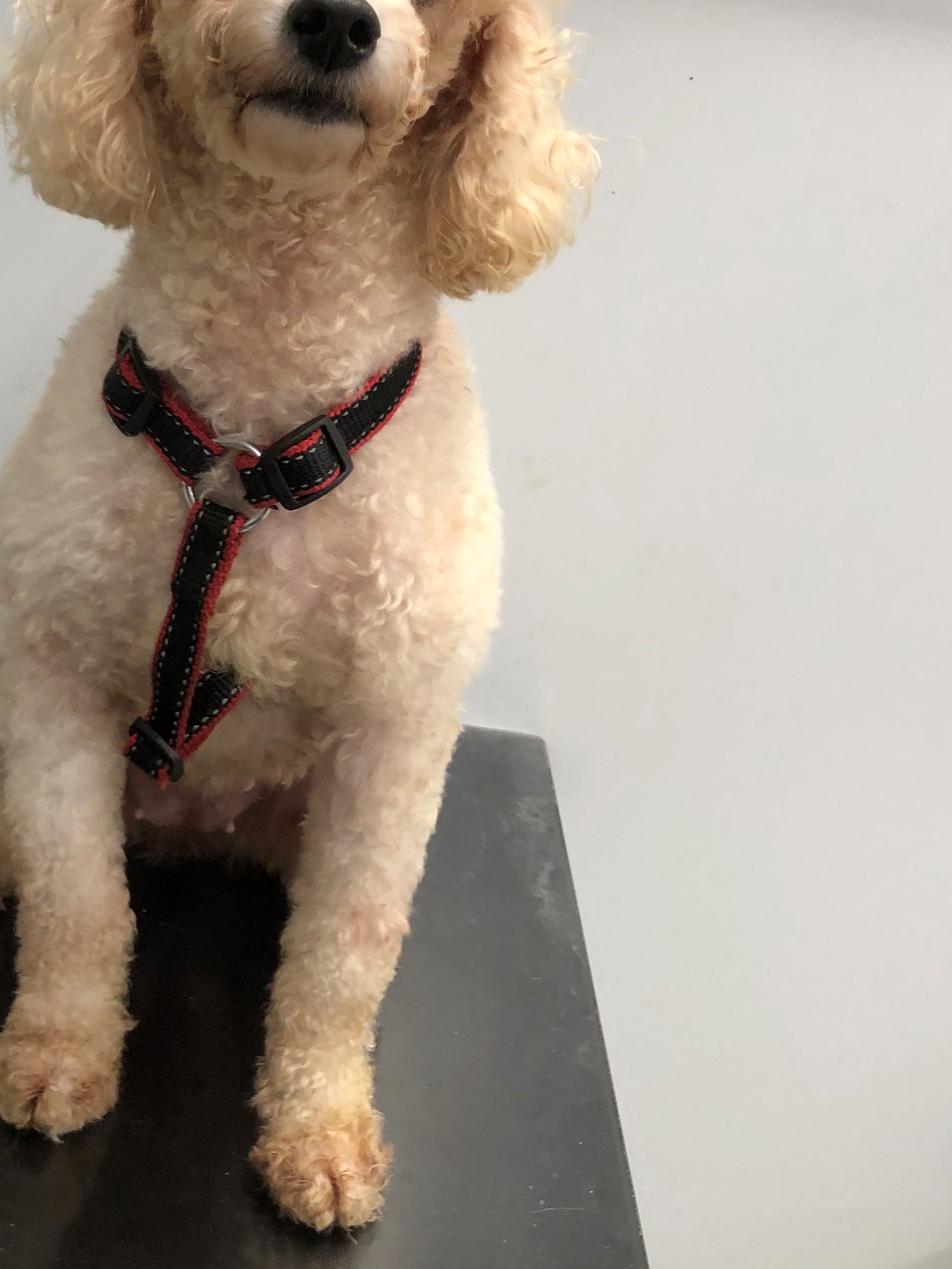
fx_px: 1760
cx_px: 315
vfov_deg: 39.2
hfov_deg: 30.0
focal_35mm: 48
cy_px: 419
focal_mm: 4
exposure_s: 1/17
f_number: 1.8
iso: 40
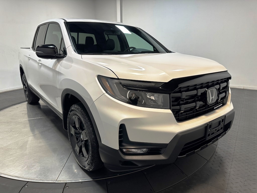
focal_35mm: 24
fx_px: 178
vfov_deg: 56.8
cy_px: 96
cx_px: 128
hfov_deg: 71.6
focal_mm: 6.86
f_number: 1.78
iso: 200
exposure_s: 1/60
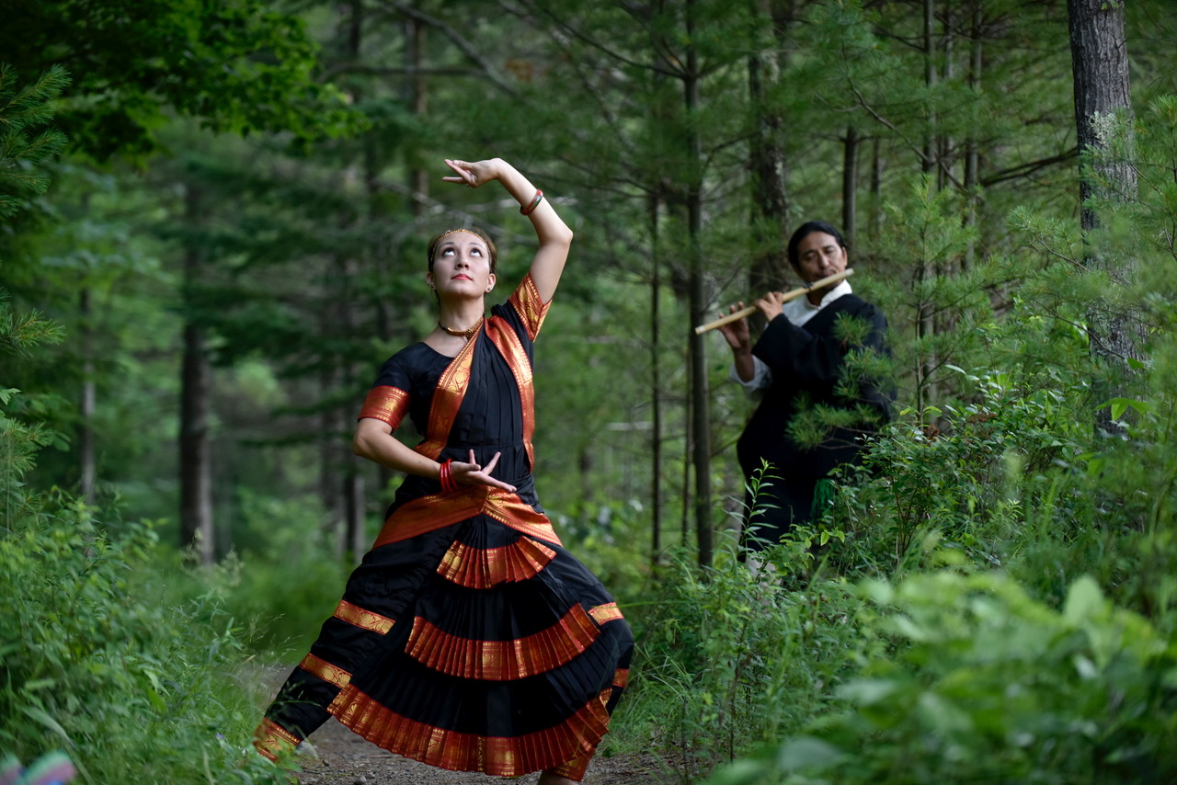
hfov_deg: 17.6
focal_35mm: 116
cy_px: 392
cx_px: 588
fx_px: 3793
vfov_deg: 11.8
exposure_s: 1/320
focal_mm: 116
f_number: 2.8
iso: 500
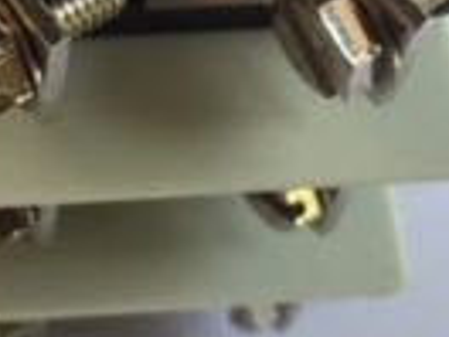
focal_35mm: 112
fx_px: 1453
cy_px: -44
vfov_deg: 13.0
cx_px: 10
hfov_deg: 17.2
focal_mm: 4.15
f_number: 2.2
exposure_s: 1/100
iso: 32
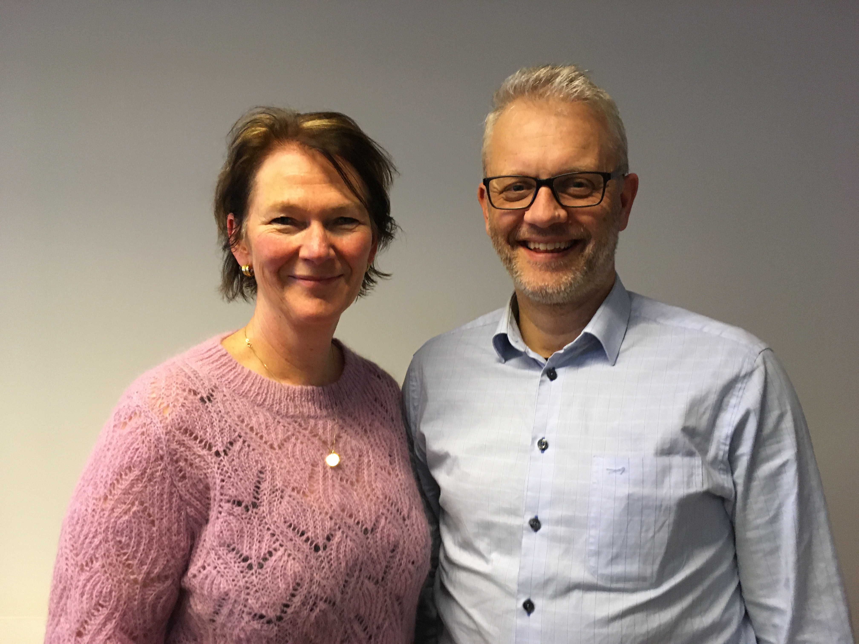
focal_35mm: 29
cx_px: 430
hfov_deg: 61.7
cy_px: 322
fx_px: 720
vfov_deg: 48.2
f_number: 2.2
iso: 200
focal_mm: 4.15
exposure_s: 1/25
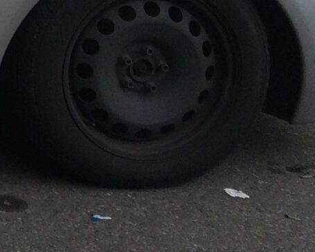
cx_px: -496
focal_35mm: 160
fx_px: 1491
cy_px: -212
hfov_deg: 10.1
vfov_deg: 9.2
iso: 32
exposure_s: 1/1140
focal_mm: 4.15
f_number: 2.2
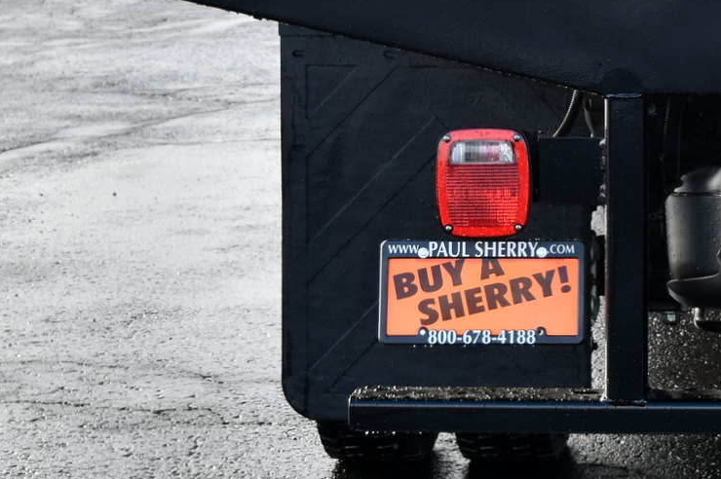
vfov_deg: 10.0
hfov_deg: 14.5
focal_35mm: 136
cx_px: 898
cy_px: -7
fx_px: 2727
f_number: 6.3
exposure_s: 1/160
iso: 400
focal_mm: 35
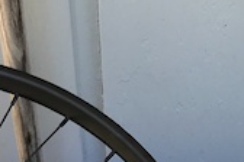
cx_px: 139
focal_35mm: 139
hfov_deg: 14.8
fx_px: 942
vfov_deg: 9.2
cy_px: 325
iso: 20
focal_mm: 3.99
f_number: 1.8
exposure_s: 1/131
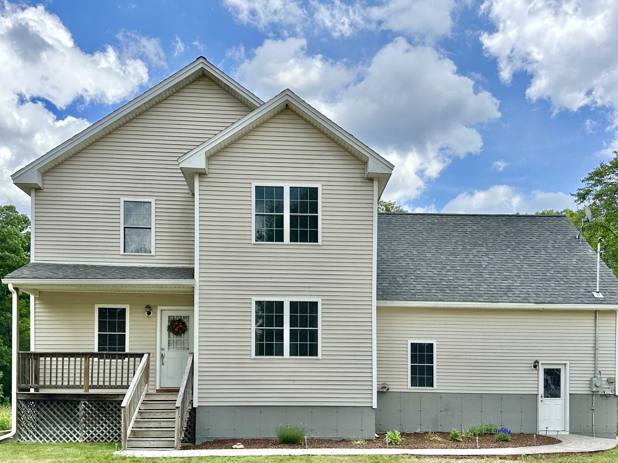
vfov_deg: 51.3
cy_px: 248
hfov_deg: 65.3
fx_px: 482
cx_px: 310
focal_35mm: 27
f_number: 1.78
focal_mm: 6.86
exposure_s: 1/3247
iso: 80
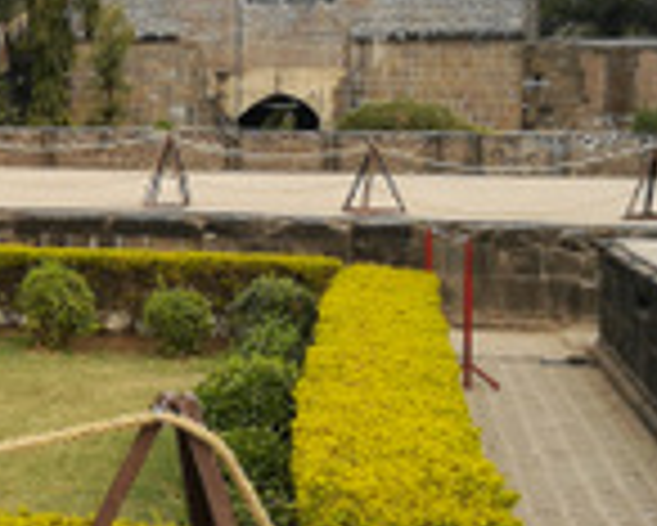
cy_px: 209
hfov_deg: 20.7
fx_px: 1693
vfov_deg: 17.7
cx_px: -99
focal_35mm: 87
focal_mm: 3.81
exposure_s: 1/441
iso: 50
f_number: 2.2
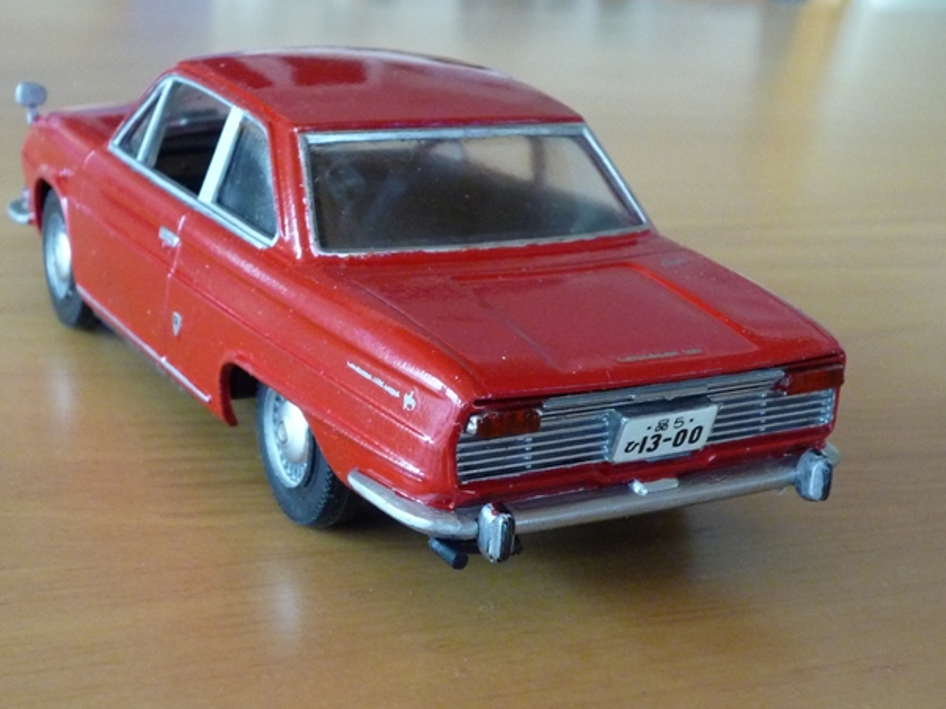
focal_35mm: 67
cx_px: 456
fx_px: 1830
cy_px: 340
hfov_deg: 29.0
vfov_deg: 21.9
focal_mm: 7.8
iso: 400
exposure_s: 1/20
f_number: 4.3
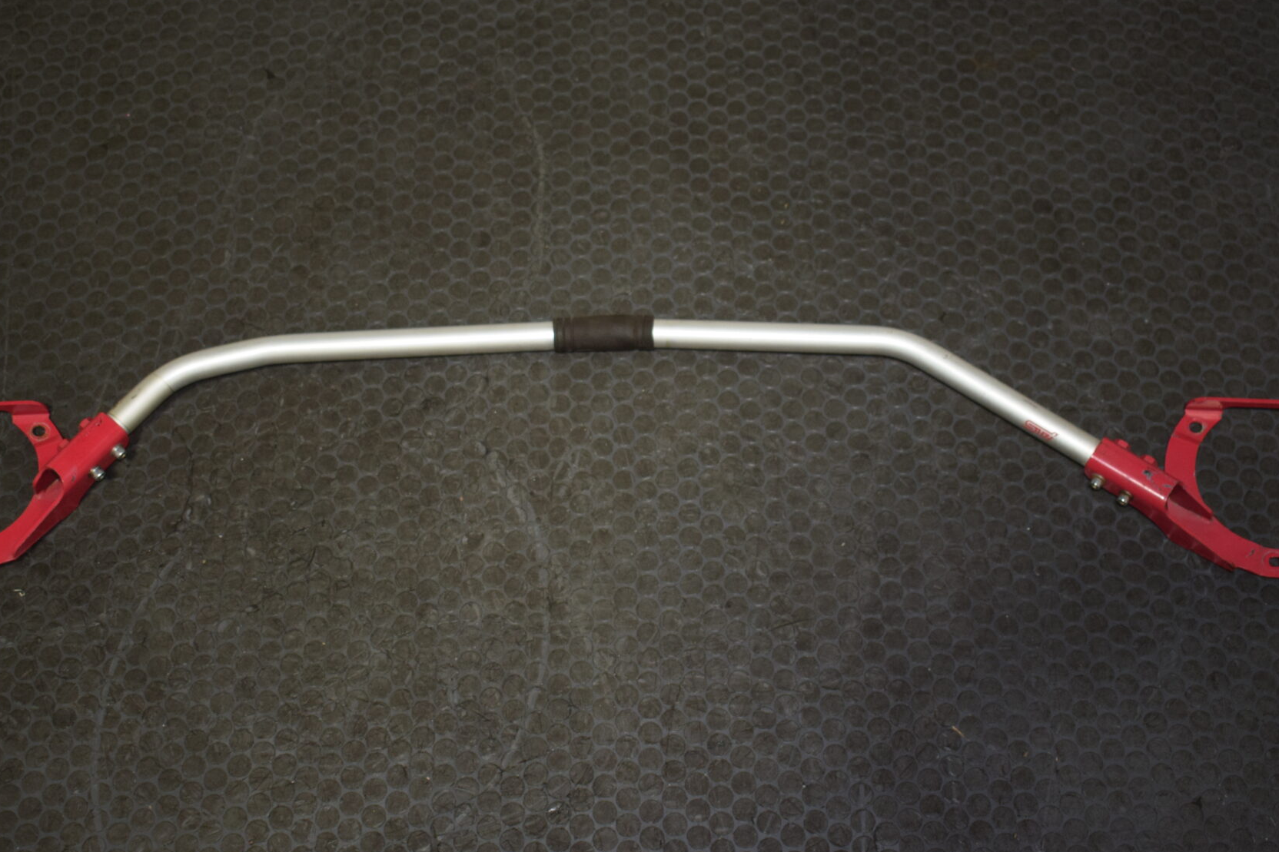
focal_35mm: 48
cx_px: 617
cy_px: 441
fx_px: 1705
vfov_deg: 28.1
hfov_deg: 41.1
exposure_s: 1/60
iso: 900
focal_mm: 26
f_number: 4
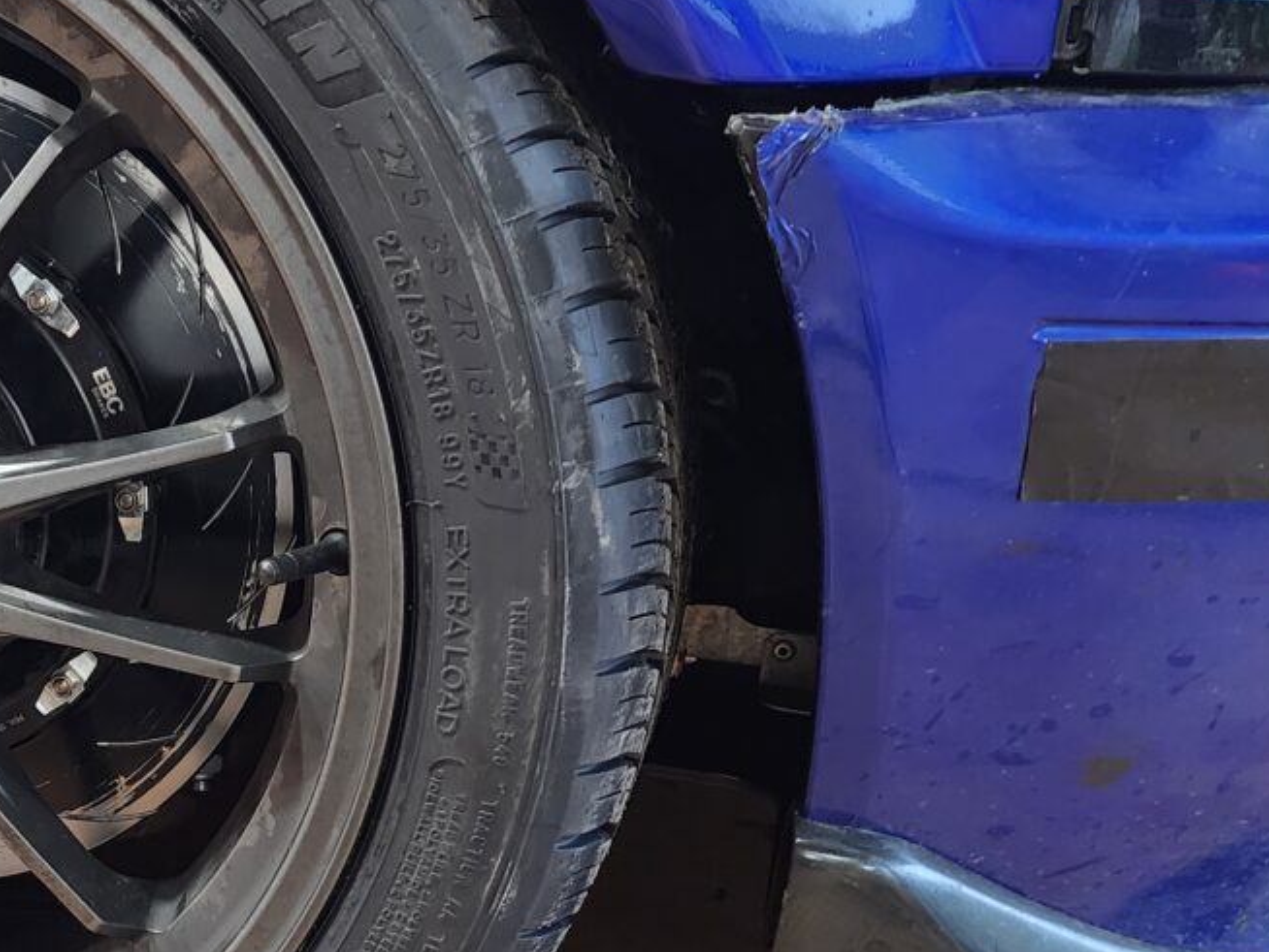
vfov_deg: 26.9
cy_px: 628
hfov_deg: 33.3
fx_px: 1980
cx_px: 83
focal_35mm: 54
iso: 800
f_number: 1.8
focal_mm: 6.4
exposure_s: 1/24
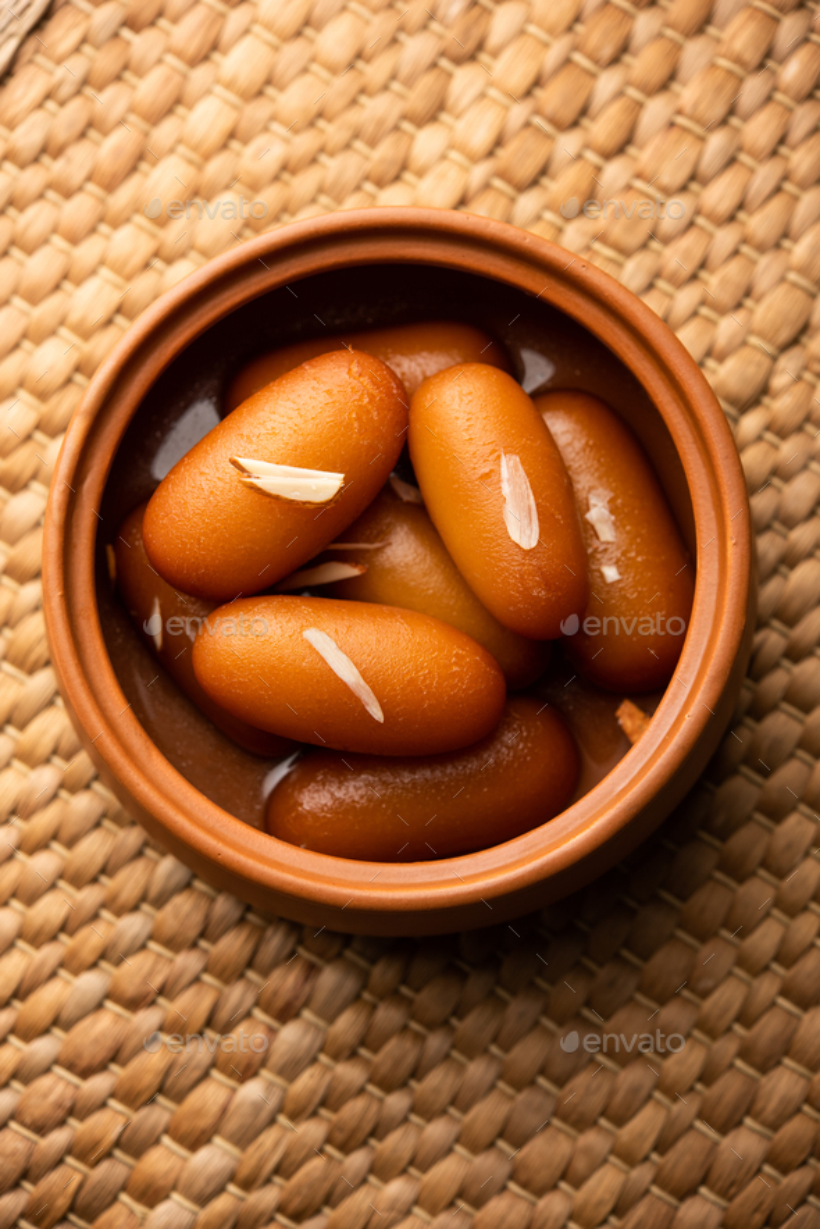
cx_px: 410
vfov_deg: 33.4
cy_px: 614
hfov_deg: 22.6
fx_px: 2048
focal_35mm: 60
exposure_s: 1/125
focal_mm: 60
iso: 125
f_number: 5
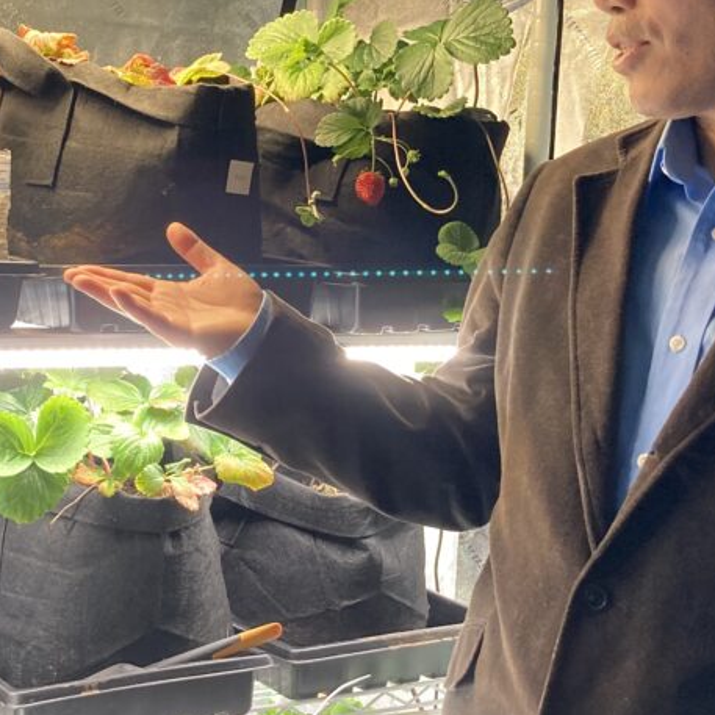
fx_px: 1519
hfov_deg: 26.2
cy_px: 325
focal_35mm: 65
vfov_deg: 26.5
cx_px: 200
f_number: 1.8
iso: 125
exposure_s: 1/60
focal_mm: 3.99
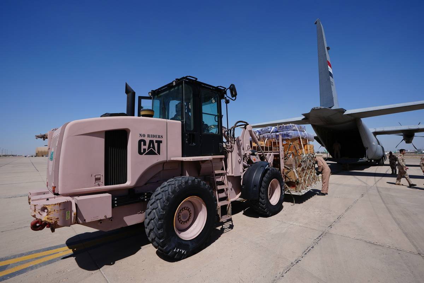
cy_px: 142
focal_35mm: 16
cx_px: 212
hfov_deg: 96.7
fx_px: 188
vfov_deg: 73.7
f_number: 10
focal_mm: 16
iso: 160
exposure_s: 1/400
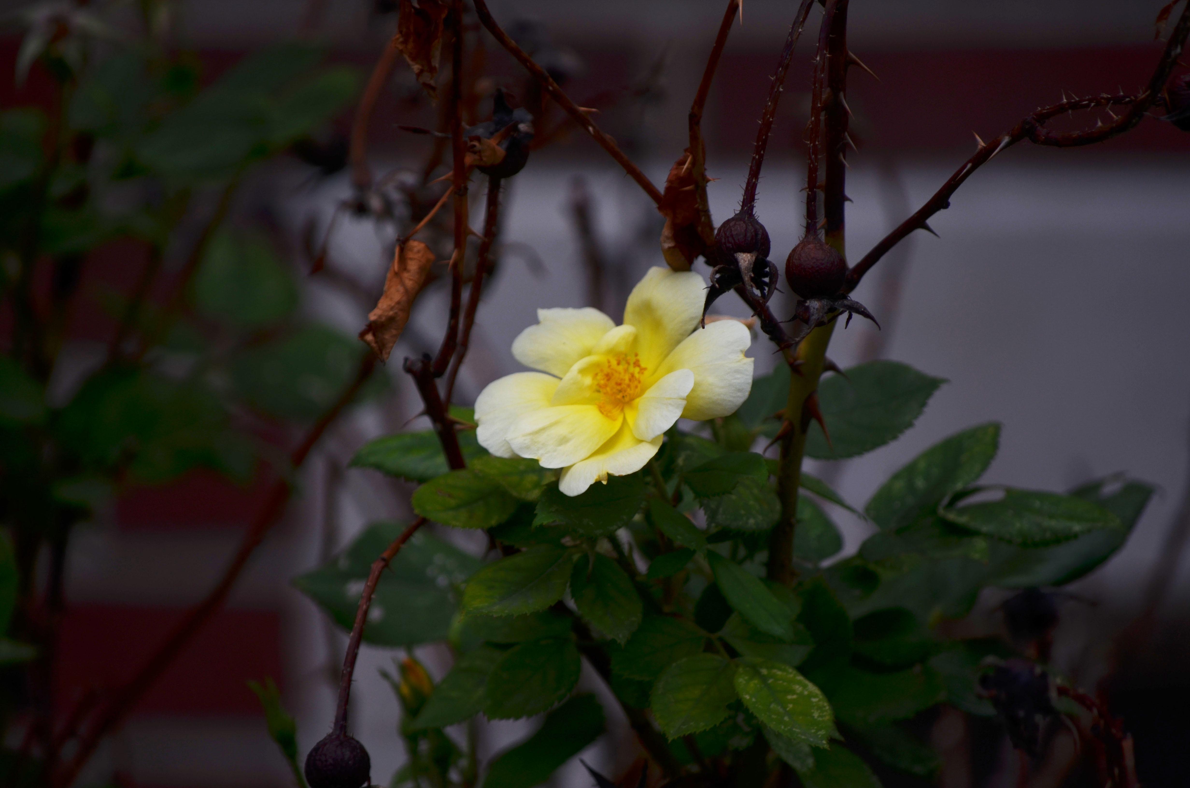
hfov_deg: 6.9
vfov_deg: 4.6
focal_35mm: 300
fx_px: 9896
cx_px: 595
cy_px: 394
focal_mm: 200
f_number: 5.6
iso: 100
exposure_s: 1/1600
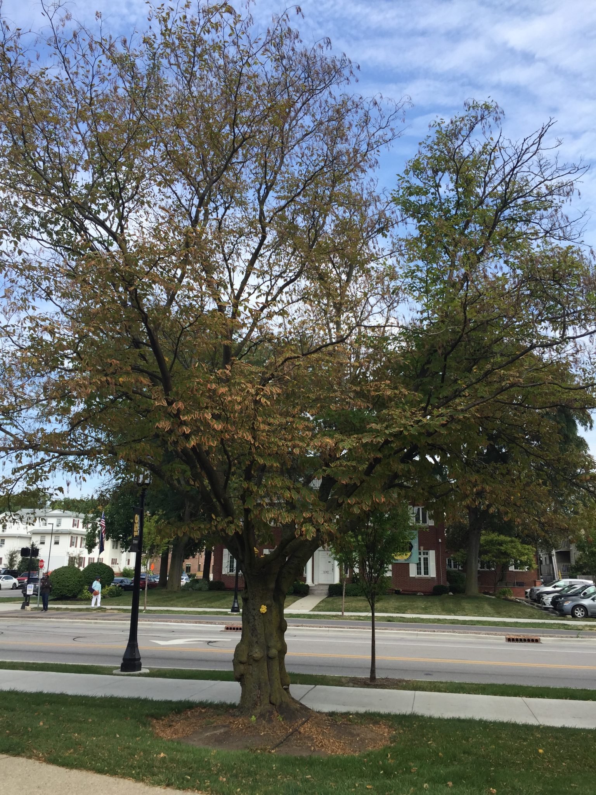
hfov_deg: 48.2
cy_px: 398
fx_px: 666
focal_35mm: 29
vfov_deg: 61.7
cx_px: 298
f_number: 2.2
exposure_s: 1/964
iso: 32
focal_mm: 4.15
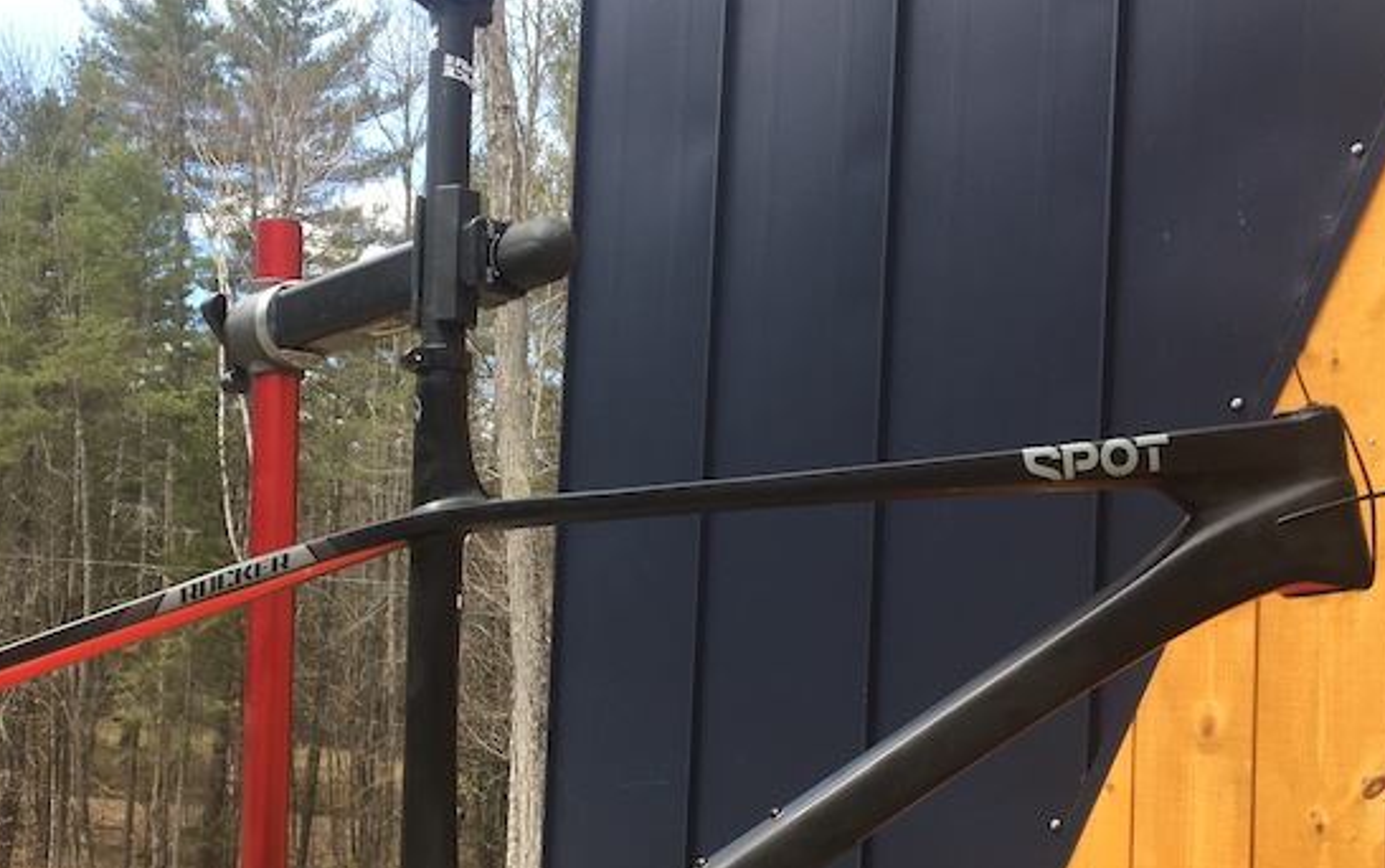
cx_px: 609
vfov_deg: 28.3
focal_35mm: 45
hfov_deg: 44.3
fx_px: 1700
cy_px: 632
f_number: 2.2
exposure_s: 1/348
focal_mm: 4.15
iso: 25
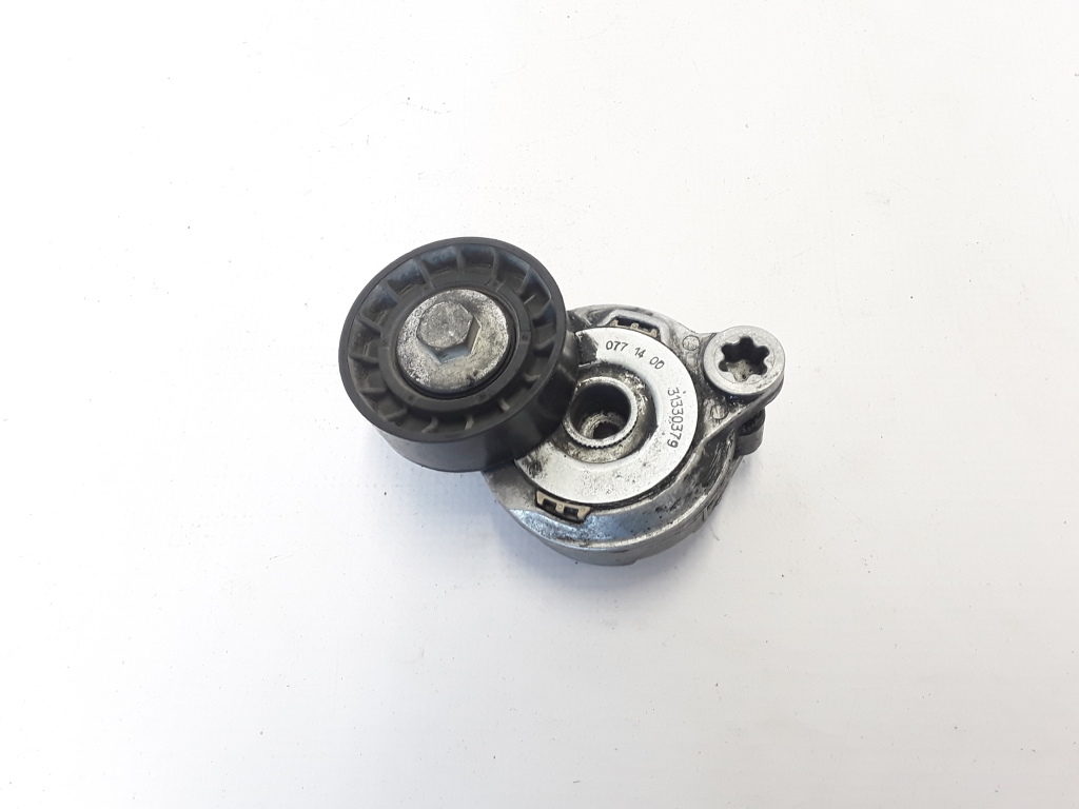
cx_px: 540
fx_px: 842
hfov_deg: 65.3
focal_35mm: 27
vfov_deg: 51.4
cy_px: 404
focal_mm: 2.91
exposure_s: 1/33
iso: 64
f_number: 1.9
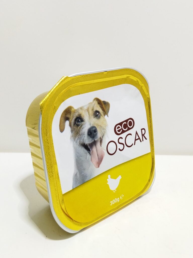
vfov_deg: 65.3
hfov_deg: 51.4
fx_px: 201
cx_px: 96
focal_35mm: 27
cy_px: 129
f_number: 1.79
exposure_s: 1/100
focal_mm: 4.71
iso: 150
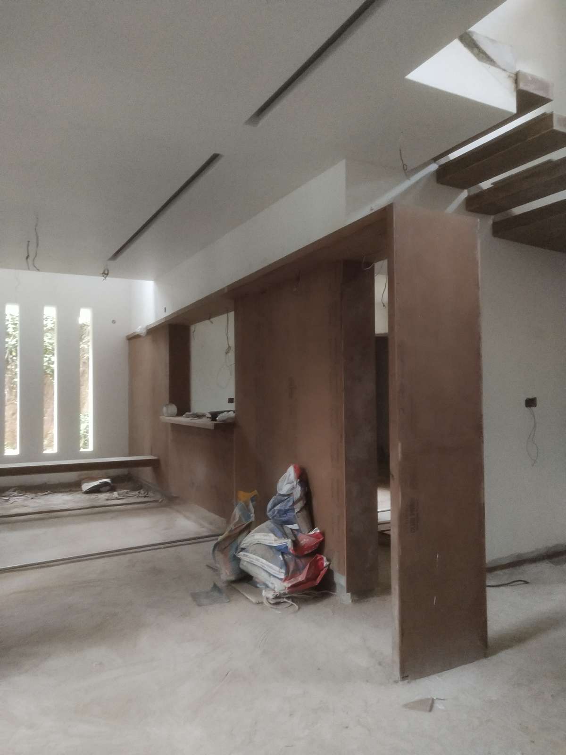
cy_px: 378
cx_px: 283
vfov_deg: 60.0
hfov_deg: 46.8
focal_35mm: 30
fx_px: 654
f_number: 1.8
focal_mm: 3.95
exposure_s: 1/33.3
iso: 583
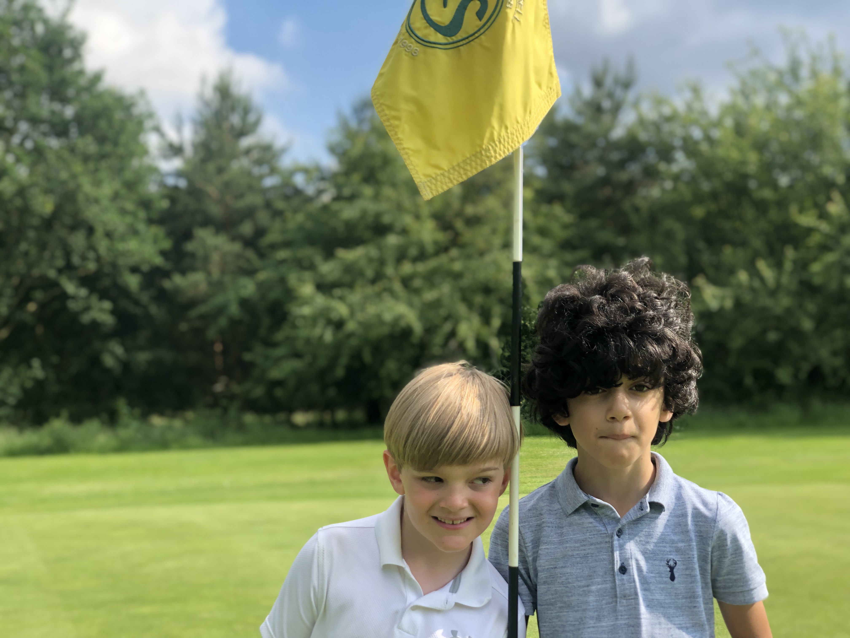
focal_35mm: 52
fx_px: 1277
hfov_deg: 36.8
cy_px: 319
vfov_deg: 28.0
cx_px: 425
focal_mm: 6
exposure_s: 1/322
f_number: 2.4
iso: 16
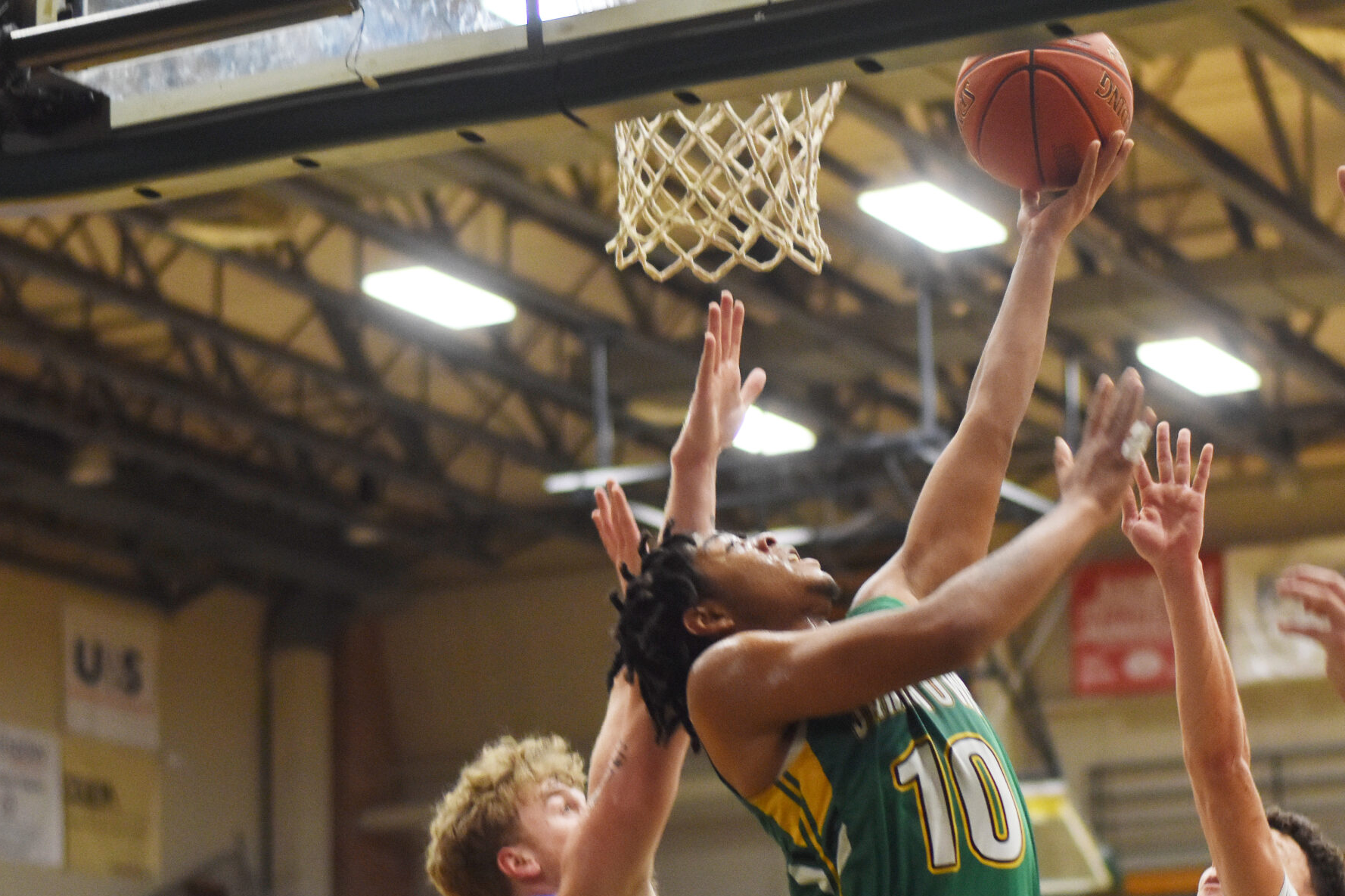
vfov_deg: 12.7
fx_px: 4034
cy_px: 621
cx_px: 782
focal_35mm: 108
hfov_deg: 18.9
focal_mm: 50
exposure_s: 1/500
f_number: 2
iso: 1100
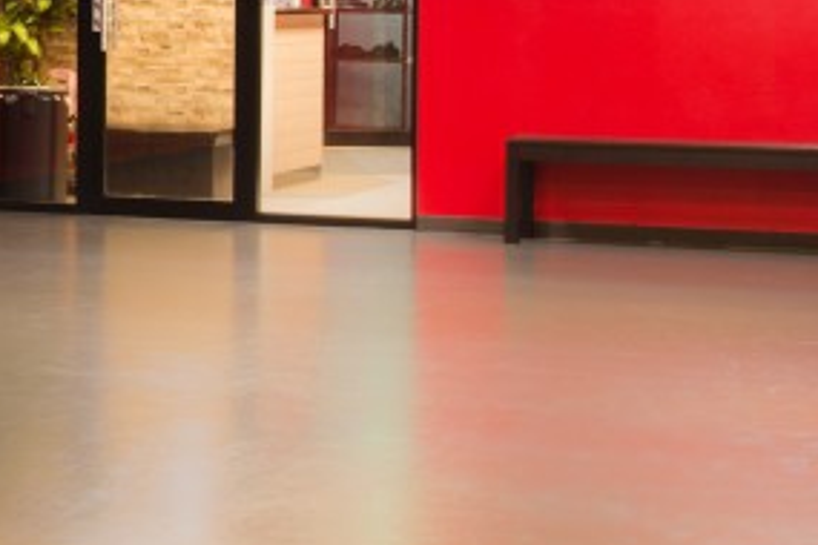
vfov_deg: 11.5
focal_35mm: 118
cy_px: -6
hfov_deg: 16.1
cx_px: -339
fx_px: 2681
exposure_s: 5
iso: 200
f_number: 18
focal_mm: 24
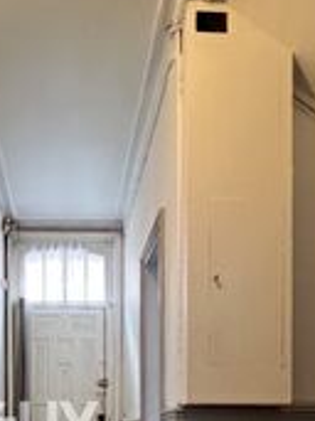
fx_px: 486
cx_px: 91
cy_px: 449
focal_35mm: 40
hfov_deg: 35.4
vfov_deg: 39.4
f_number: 1.8
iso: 640
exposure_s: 1/50
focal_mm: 1.57
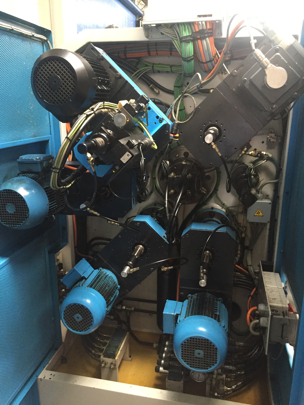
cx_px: 152
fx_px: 340
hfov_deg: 48.2
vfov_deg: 61.7
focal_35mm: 29
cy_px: 202
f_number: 2.2
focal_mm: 4.15
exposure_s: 1/25
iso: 250
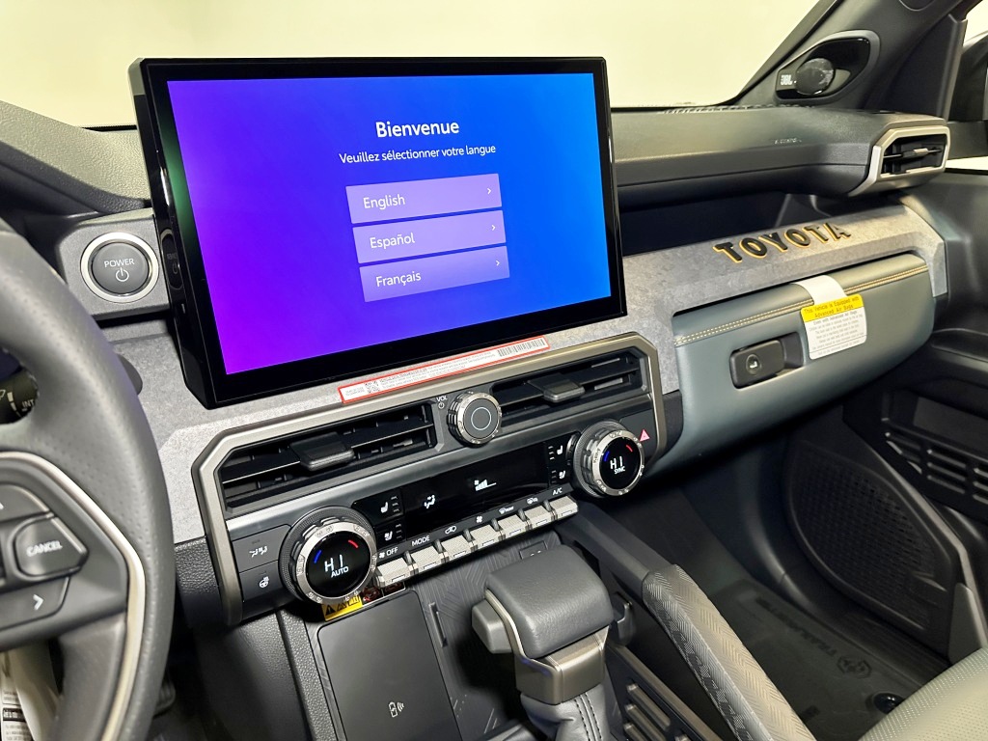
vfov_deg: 56.8
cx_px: 494
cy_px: 370
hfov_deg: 71.6
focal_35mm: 24
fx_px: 685
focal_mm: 6.86
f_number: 1.78
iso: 800
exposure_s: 1/59
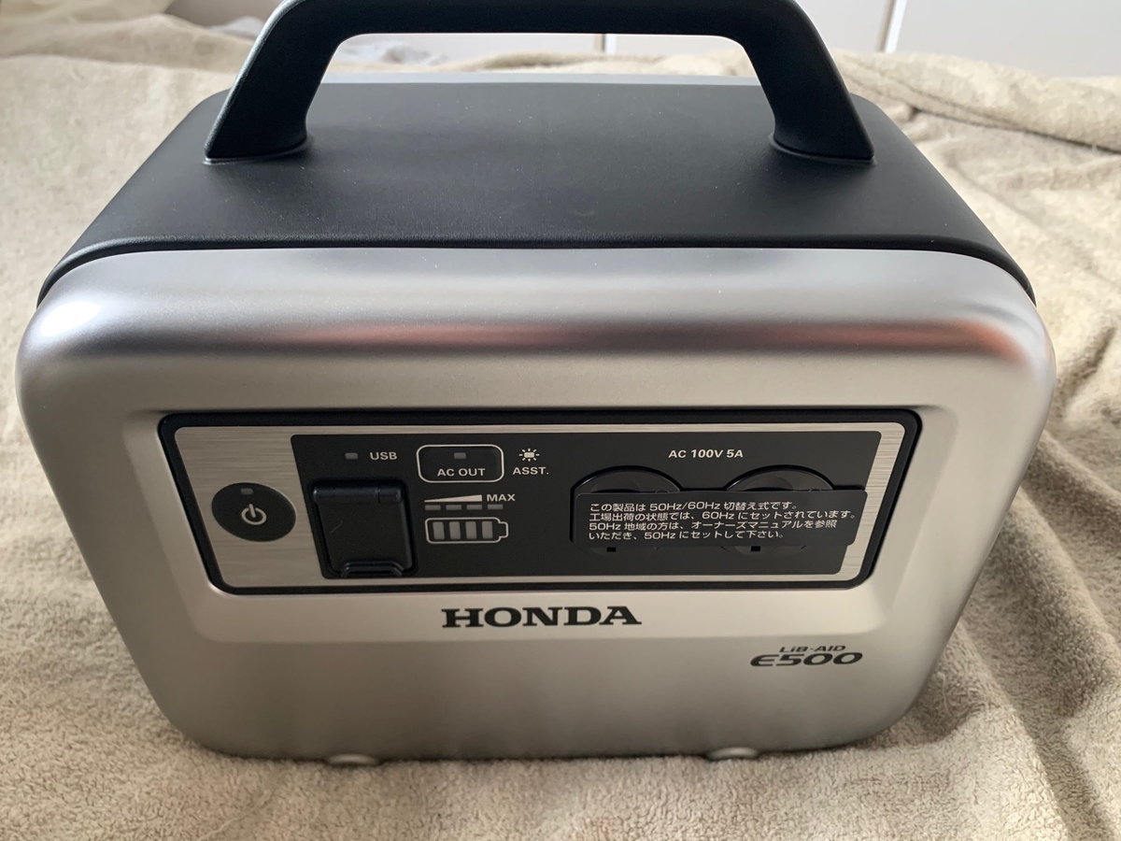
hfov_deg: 67.3
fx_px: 842
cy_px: 420
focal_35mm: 26
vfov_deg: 53.1
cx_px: 560
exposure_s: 1/60
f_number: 1.8
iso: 250
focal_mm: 4.25
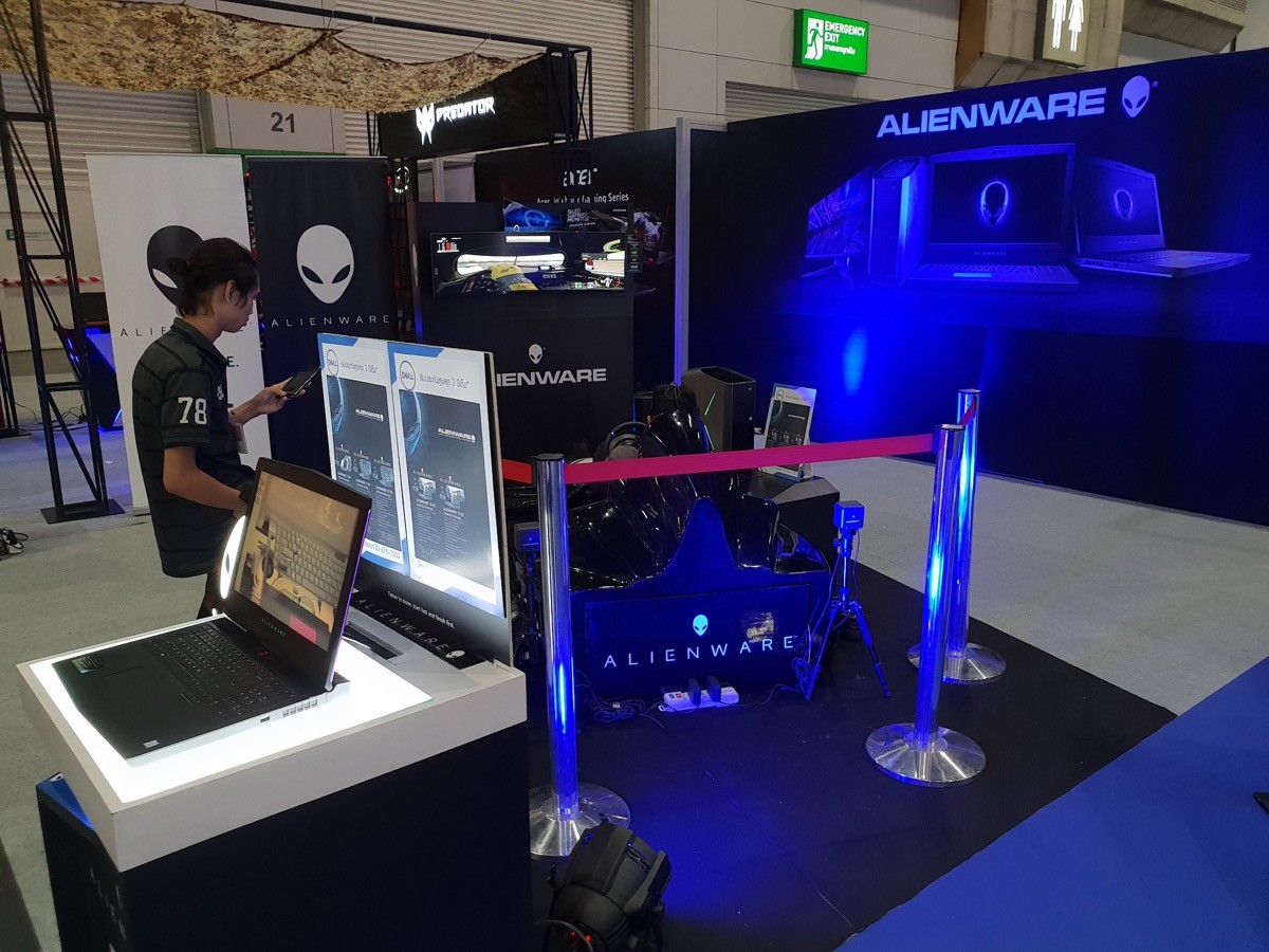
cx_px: 634
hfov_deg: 67.3
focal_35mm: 26
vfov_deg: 53.1
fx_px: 953
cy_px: 476
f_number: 2.4
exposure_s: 1/50
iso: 200
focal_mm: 4.3
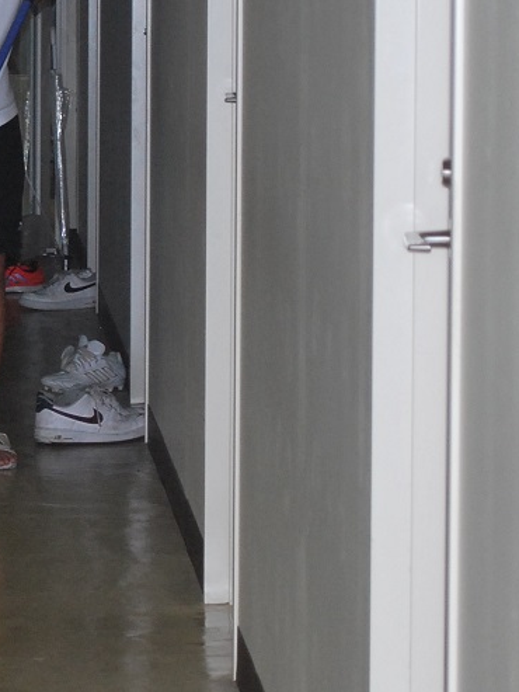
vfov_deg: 8.5
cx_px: -346
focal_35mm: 233
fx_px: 4664
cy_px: 253
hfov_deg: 6.3
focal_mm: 55
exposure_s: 1/60
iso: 640
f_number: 5.6
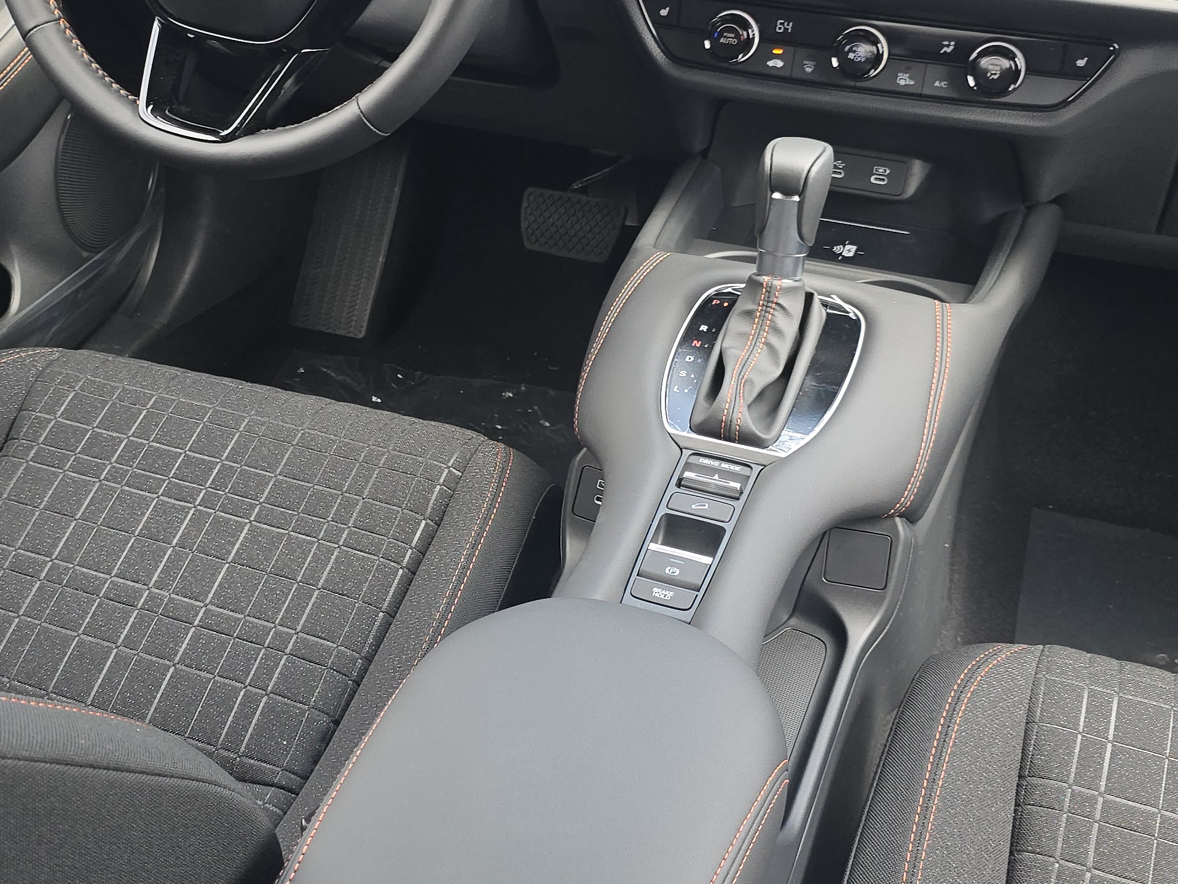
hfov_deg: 39.4
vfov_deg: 30.2
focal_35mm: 48
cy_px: 368
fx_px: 1634
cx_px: 457
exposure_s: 1/180
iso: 50
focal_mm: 6.3
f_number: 1.7
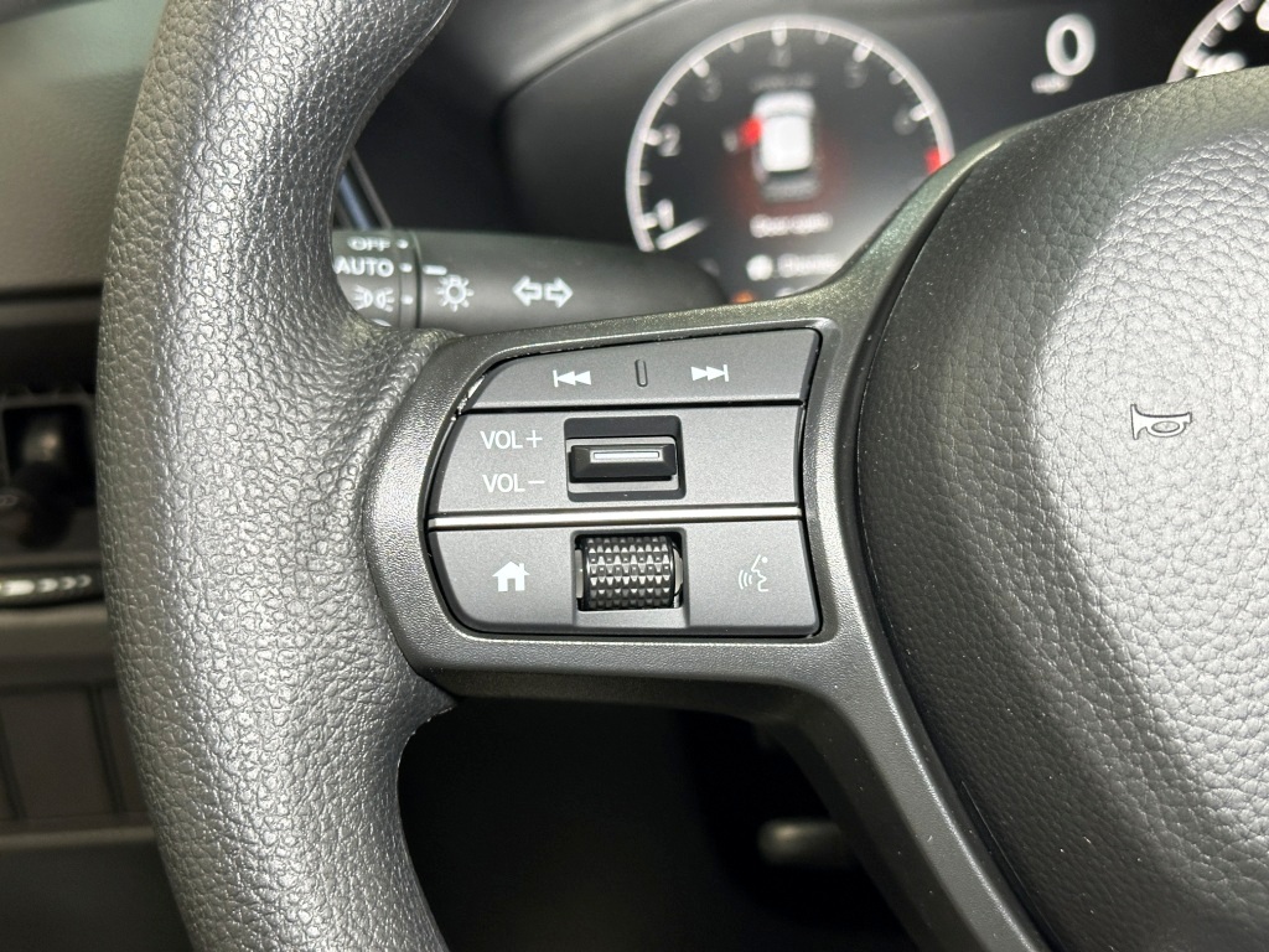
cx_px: 634
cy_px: 476
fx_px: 1760
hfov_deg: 39.7
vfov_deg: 30.3
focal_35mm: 48
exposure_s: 1/40
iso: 320
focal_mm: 6.86
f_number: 1.78
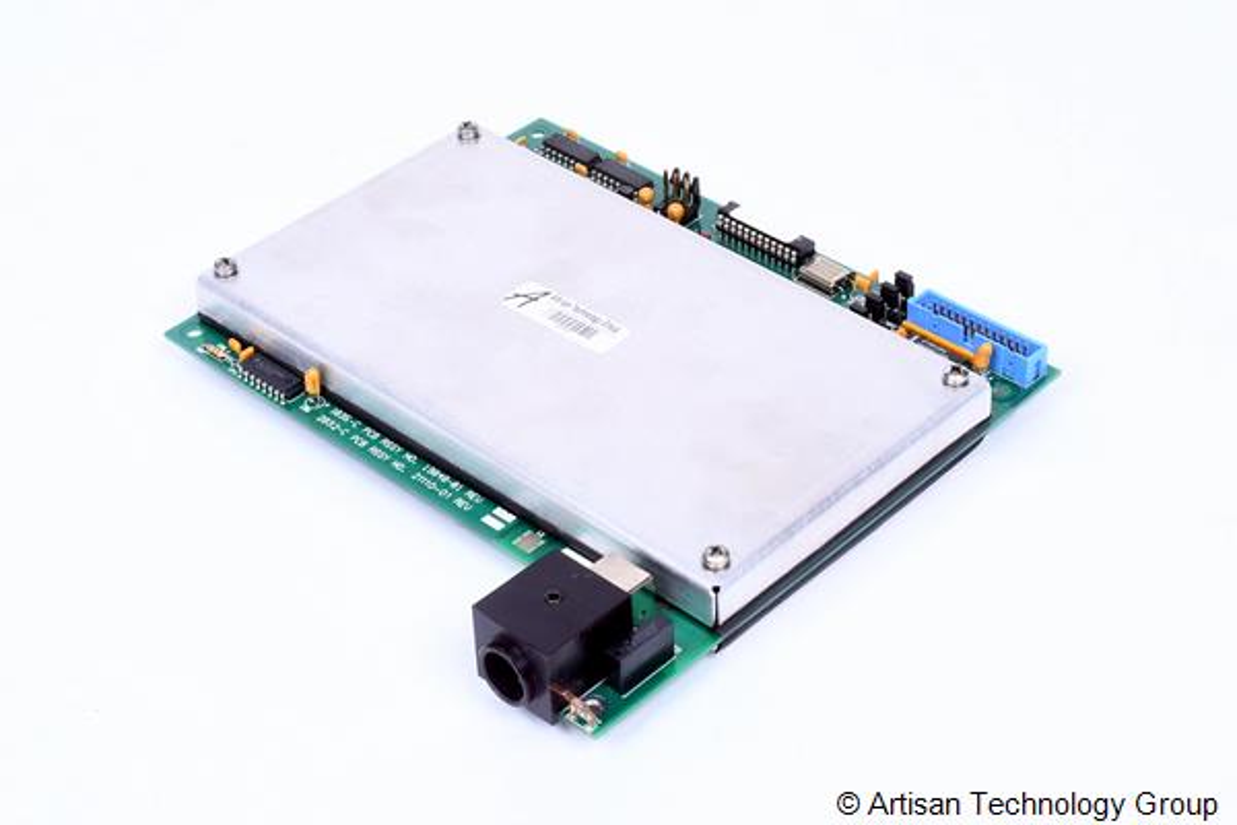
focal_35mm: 37
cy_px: 412
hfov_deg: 51.9
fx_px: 1271
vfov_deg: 35.9
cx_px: 618
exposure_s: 1/200
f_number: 13
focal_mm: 25
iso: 200
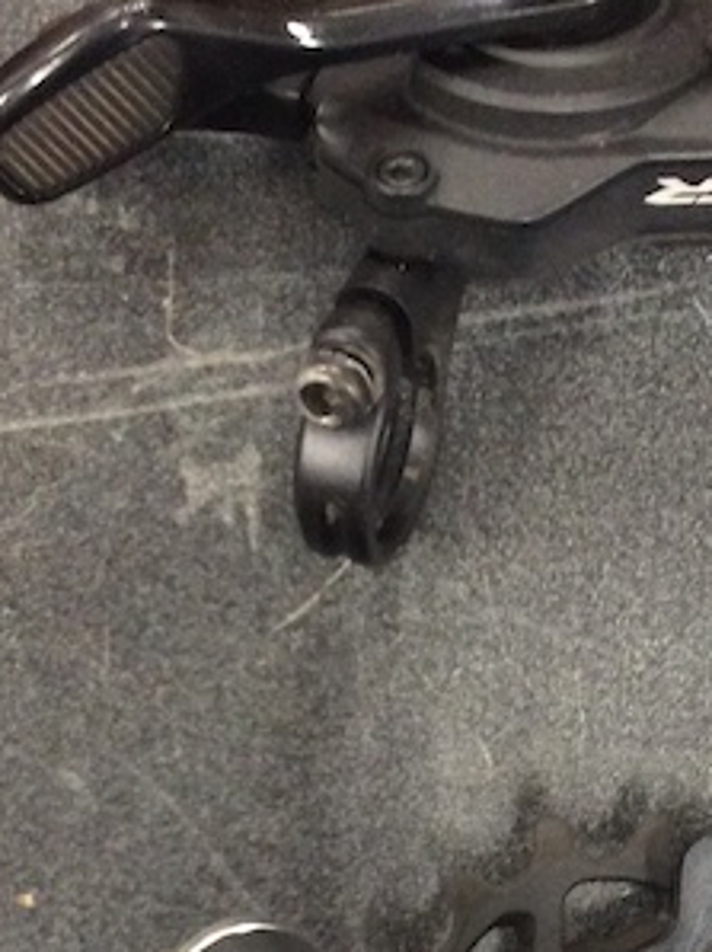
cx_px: 460
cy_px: 866
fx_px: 2362
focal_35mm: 86
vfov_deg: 22.2
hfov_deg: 17.1
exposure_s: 1/24
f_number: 2.4
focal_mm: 3.3
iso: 125
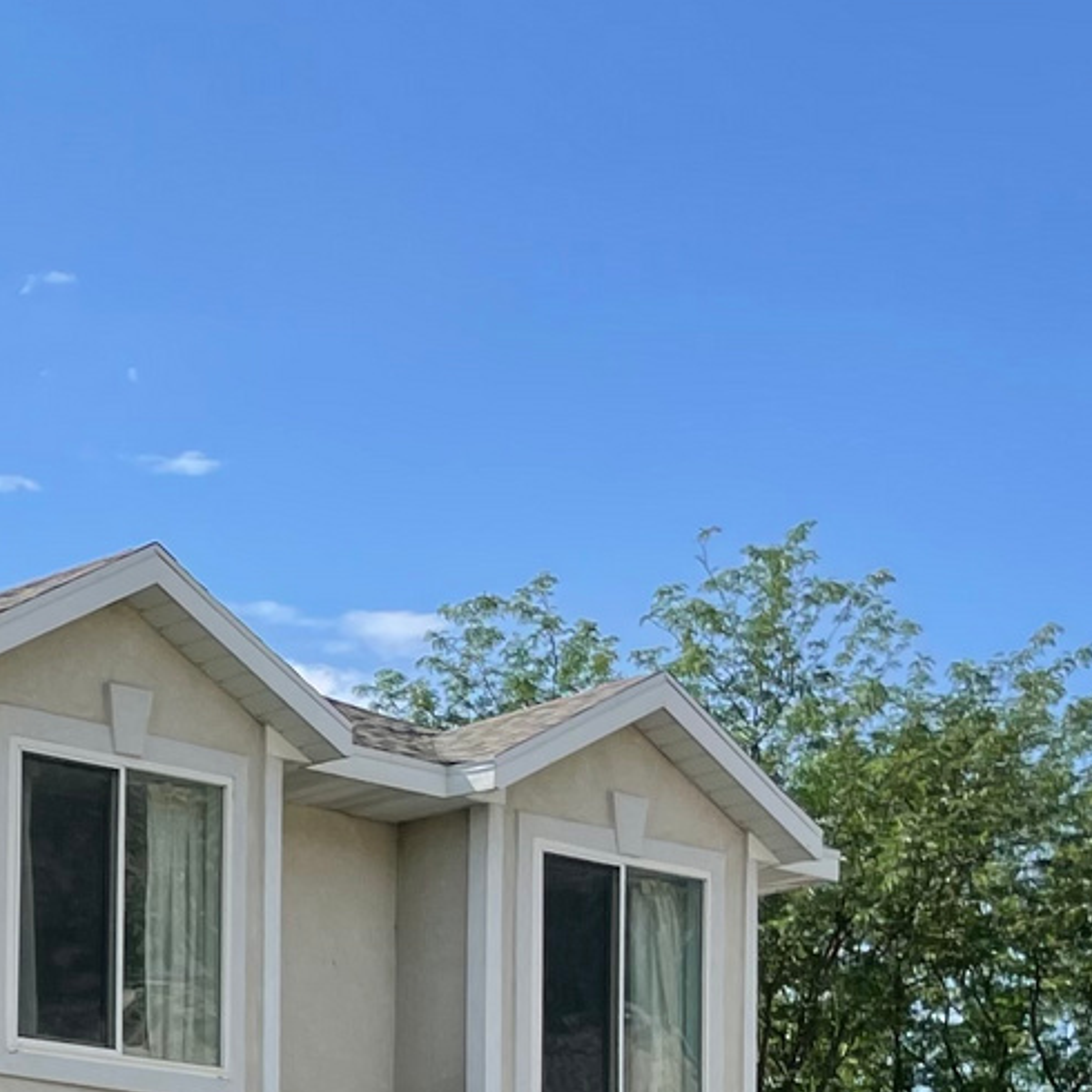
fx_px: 3426
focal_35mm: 96
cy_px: 1518
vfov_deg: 16.8
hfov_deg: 16.3
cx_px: -626
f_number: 1.6
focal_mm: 4.2
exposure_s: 1/1855
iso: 32
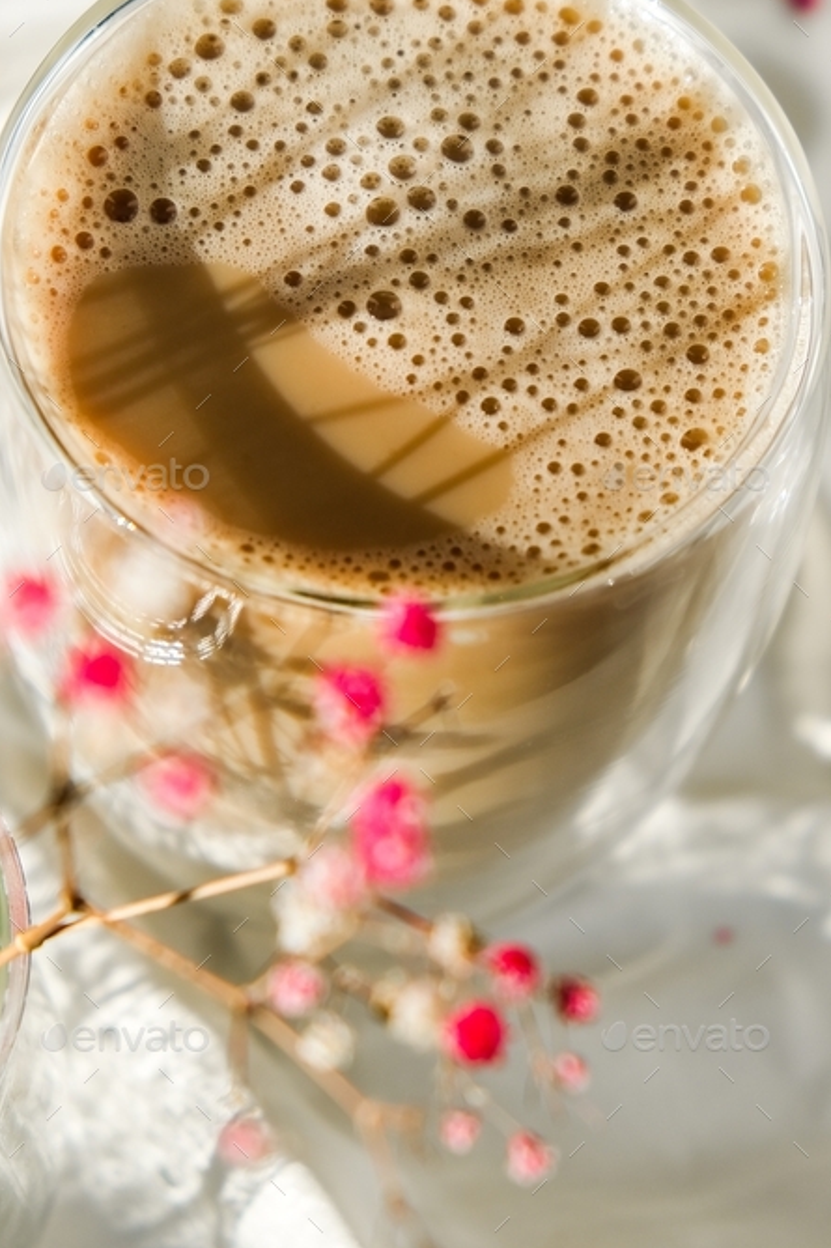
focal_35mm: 110
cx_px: 400
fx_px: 3810
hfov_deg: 12.4
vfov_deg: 18.6
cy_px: 462
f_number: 4
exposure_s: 1/1100
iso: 160
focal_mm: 55
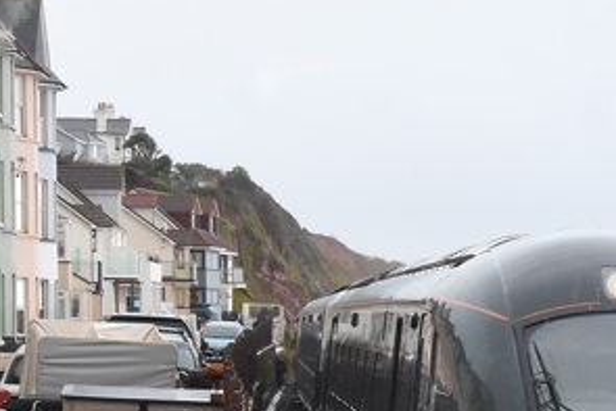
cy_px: 547
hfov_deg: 12.9
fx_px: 2671
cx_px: 668
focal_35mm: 156
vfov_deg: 8.7
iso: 1000
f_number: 6.3
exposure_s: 1/400
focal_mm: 32
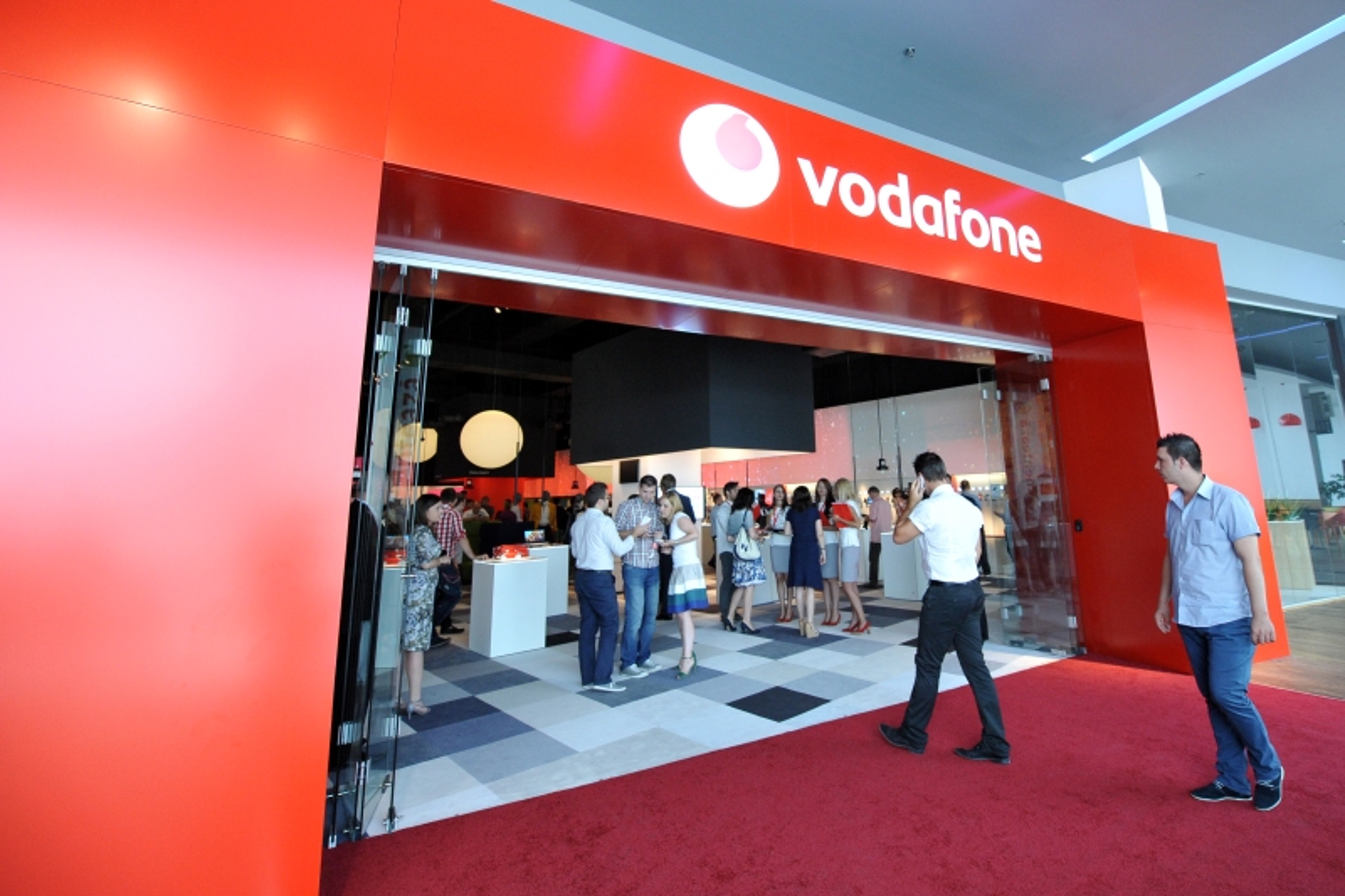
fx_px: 523
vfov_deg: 81.2
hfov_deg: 104.3
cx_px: 672
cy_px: 448
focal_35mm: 14
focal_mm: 14
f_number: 3.5
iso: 2500
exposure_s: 1/250
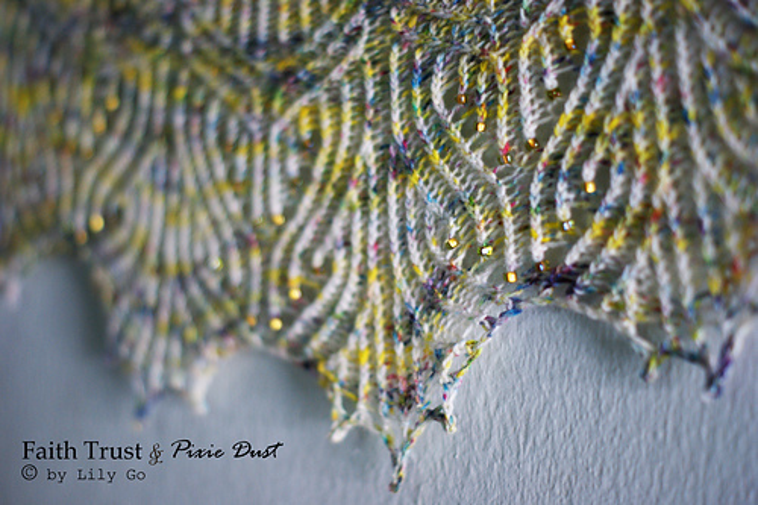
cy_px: 252
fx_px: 1579
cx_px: 379
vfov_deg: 18.2
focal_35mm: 75
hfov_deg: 27.0
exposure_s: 1/80
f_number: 2
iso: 400
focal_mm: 50
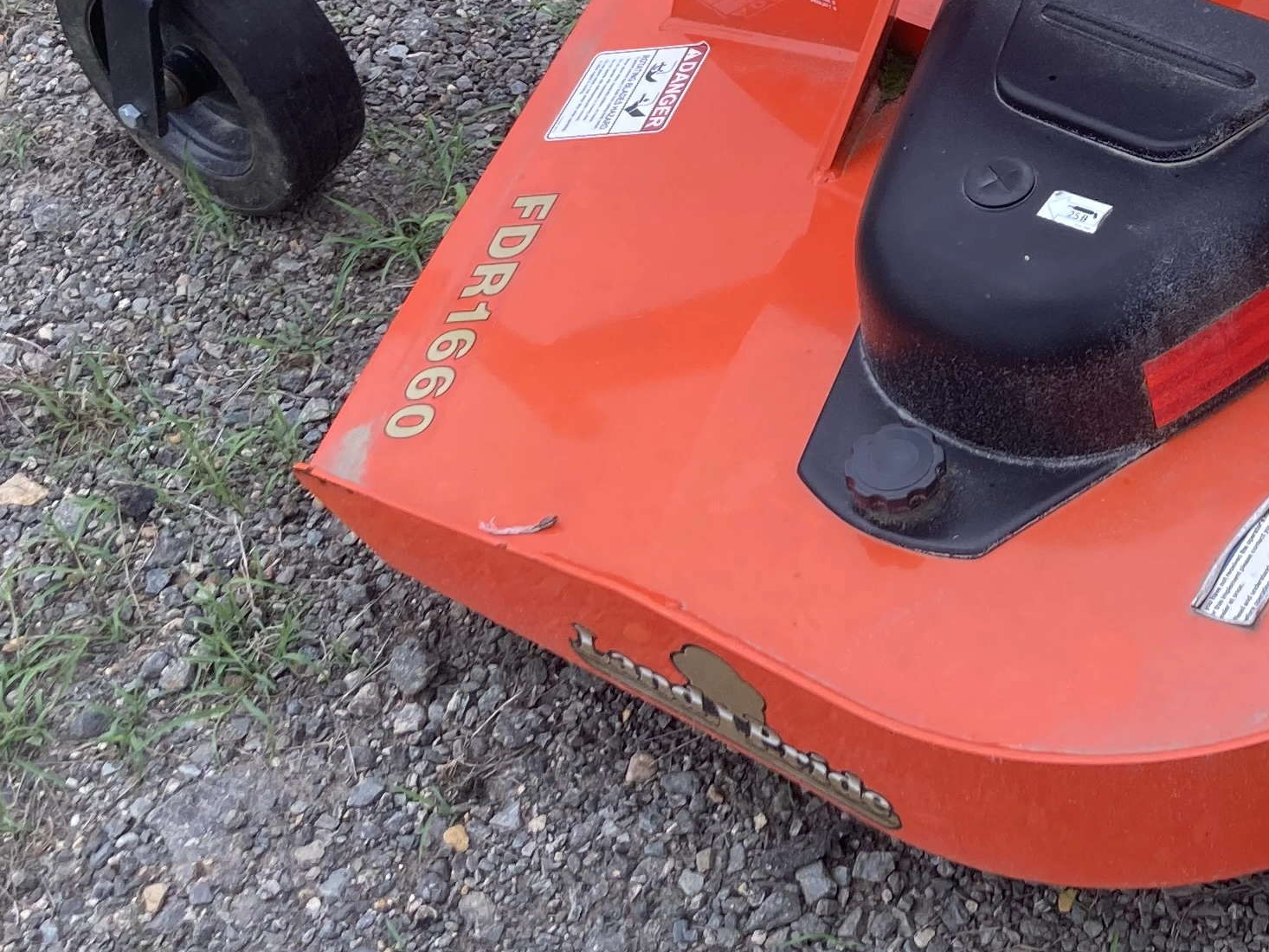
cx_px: 1288
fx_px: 2823
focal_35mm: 77
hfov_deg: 24.1
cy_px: -101
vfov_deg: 18.4
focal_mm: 3.99
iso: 20
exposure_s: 1/277
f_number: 1.8
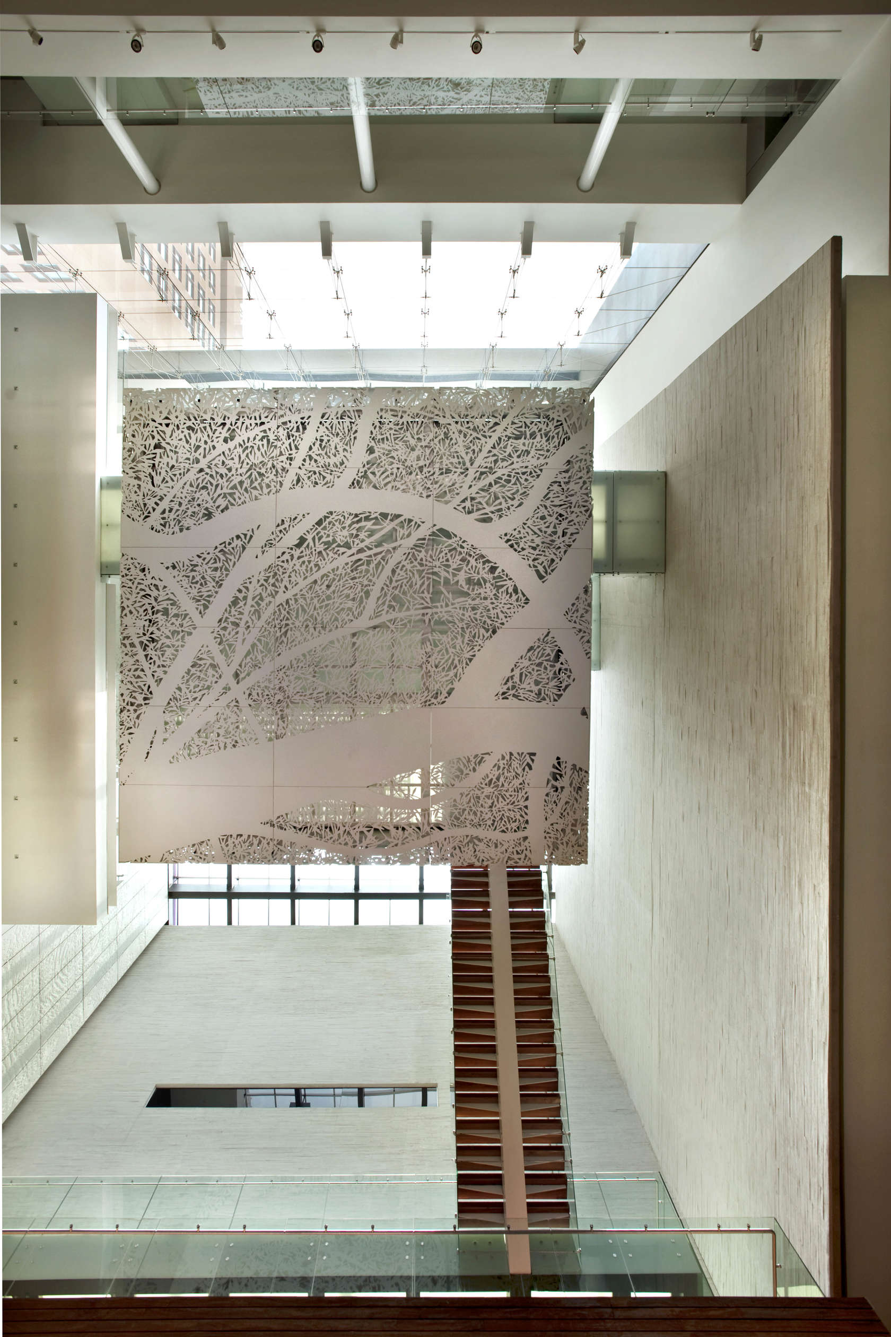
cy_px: 668
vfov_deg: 93.3
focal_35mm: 17
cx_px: 446
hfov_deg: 70.4
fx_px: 631
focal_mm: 17
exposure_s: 1/50
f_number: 7.1
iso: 50
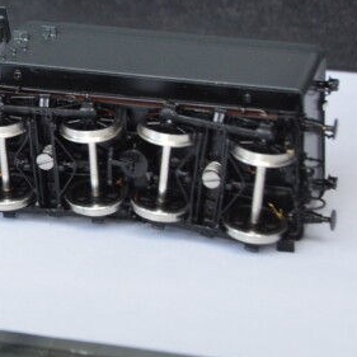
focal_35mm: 195
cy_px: 18
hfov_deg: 8.8
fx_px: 2275
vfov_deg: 8.9
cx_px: -149
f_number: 8
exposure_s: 1/60
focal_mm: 42
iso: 800
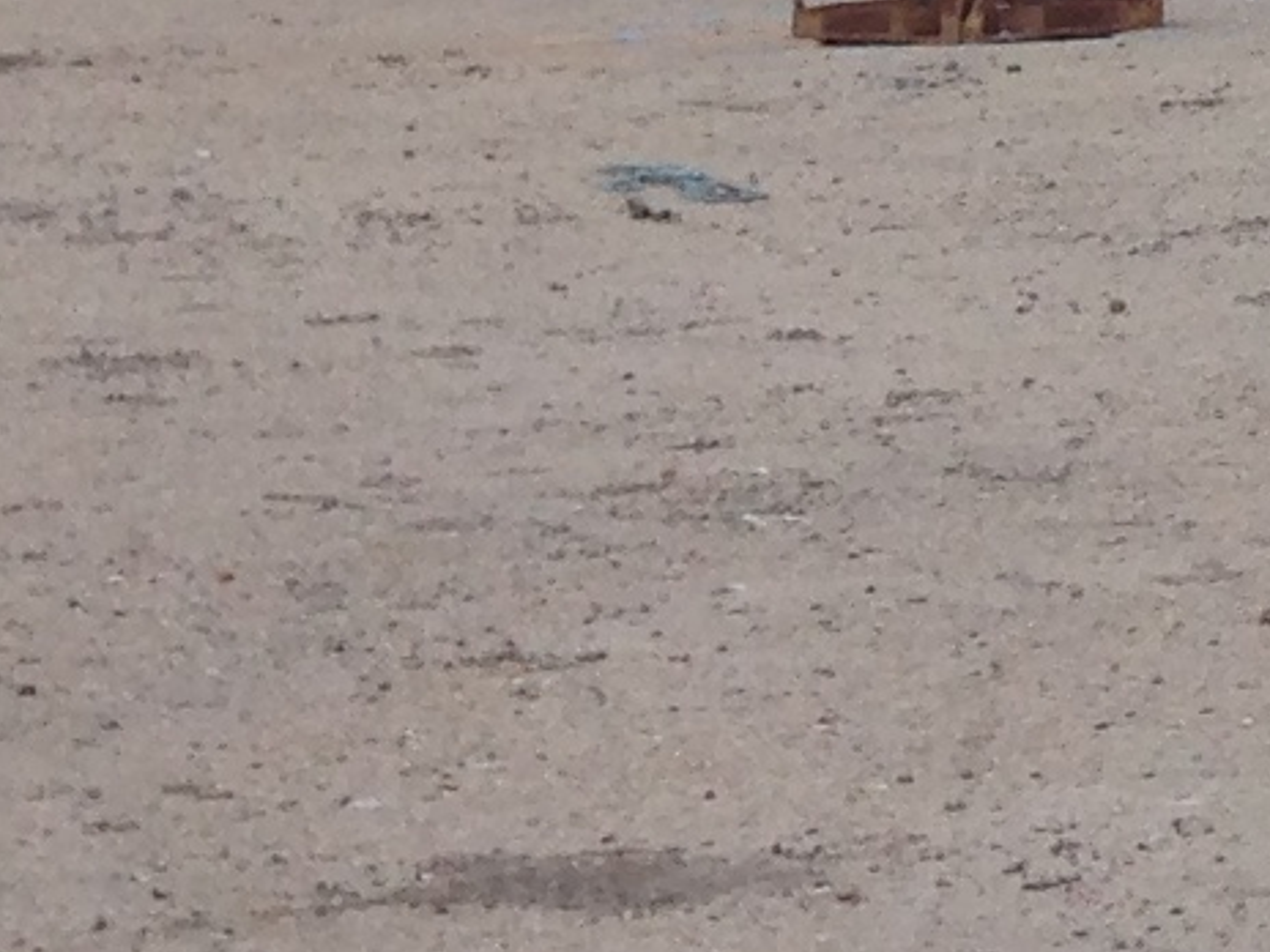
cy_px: -1294
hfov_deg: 7.7
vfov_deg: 6.1
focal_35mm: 232
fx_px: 8512
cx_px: 3492
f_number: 2.4
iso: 50
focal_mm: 4.12
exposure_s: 1/985
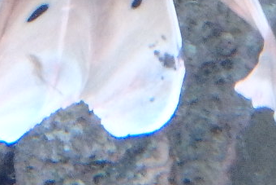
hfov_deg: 5.8
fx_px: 2738
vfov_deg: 3.8
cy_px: -284
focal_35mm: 357
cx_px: -2
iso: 250
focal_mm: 10.1
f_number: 5.1
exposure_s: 1/60
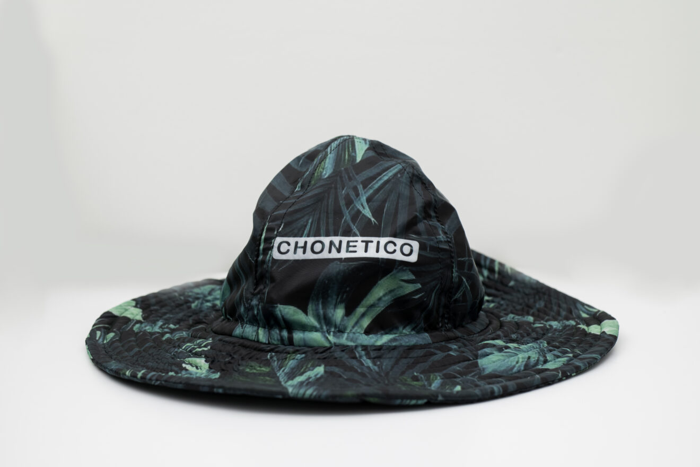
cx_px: 350
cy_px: 234
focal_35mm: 45
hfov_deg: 43.6
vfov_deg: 29.9
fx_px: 875
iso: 640
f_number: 6.3
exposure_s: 1/160
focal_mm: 45
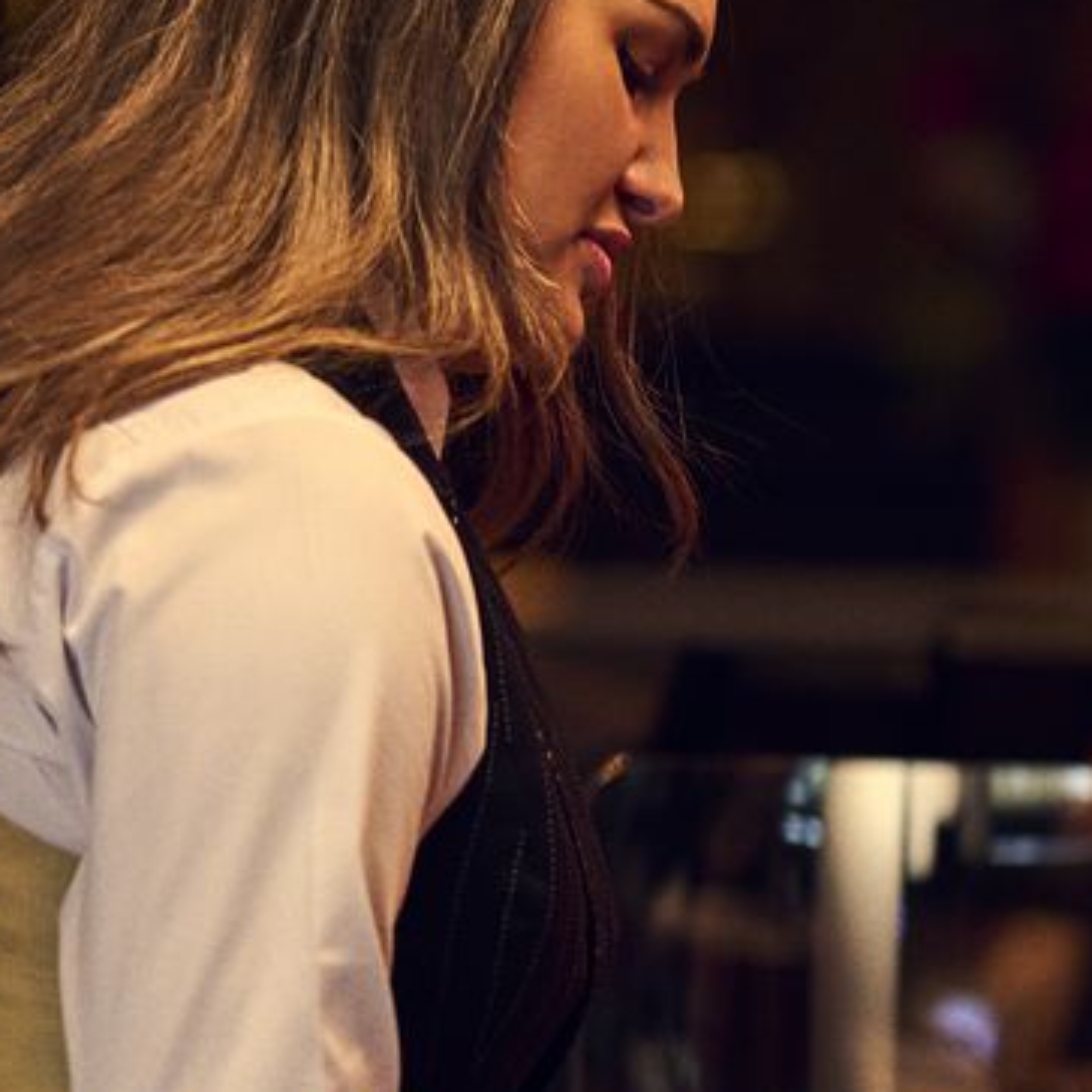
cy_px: 985
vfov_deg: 4.6
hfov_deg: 4.5
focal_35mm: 382
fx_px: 13634
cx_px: 2371
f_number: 1.8
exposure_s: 1/400
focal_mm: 85
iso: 800
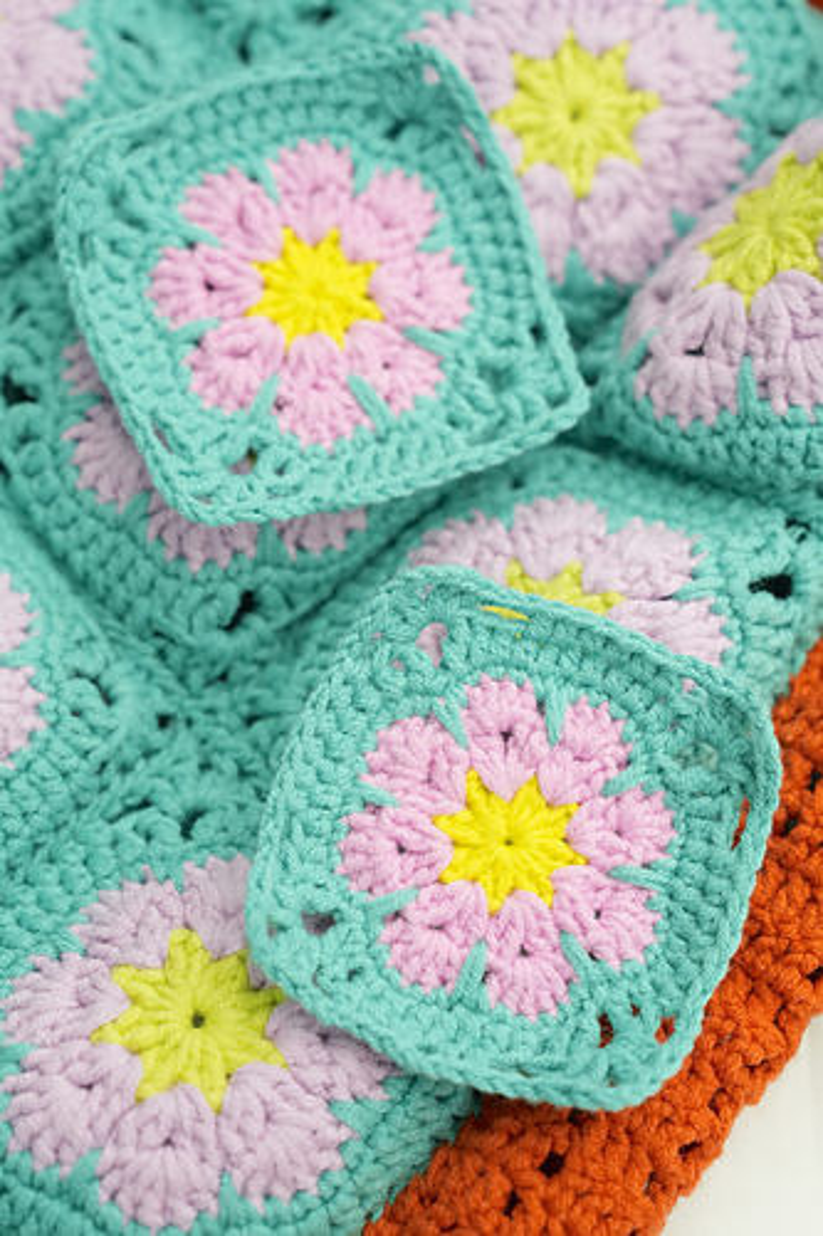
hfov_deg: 19.4
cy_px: 618
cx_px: 412
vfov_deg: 28.9
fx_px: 2402
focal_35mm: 70
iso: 3200
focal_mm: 70
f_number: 5
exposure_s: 1/250
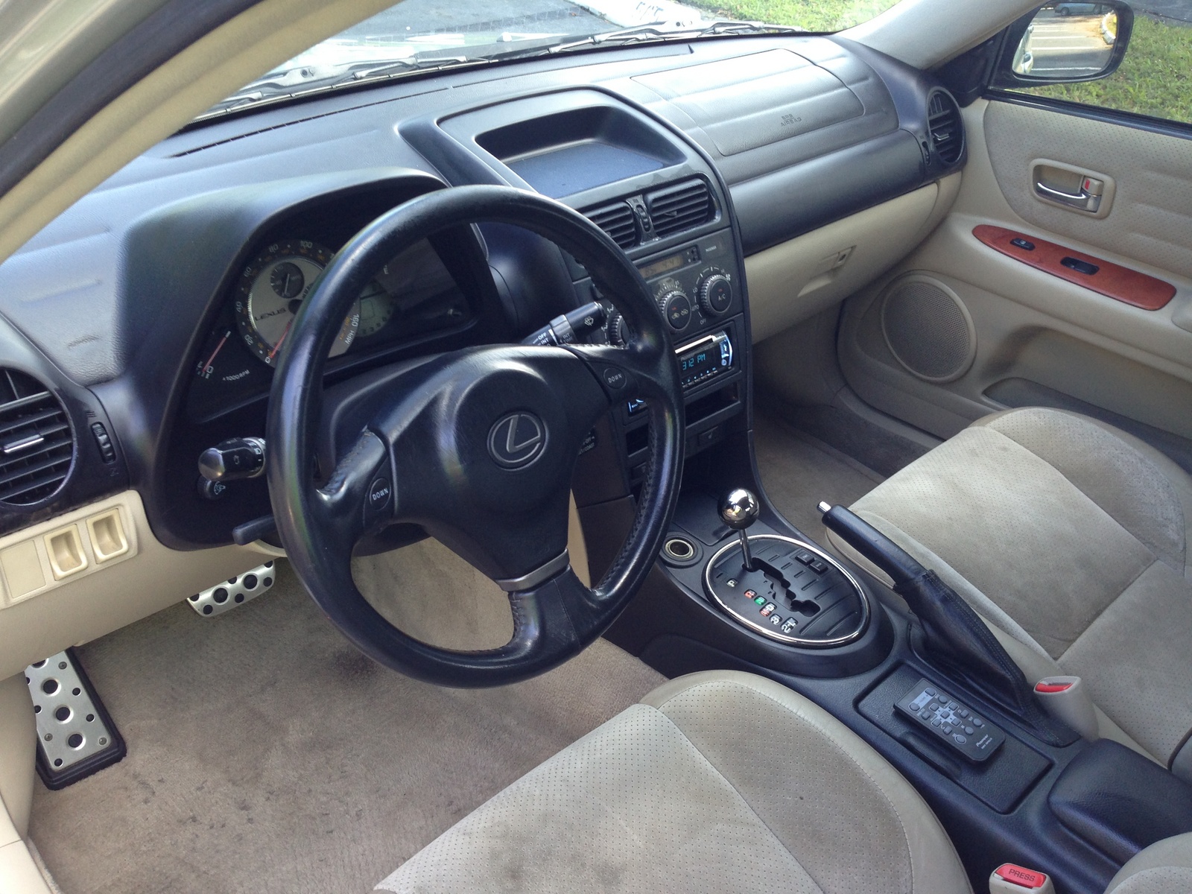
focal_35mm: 33
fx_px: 1136
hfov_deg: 55.4
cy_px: 447
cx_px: 596
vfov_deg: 42.9
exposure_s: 1/40
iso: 64
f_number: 2.4
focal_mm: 4.13
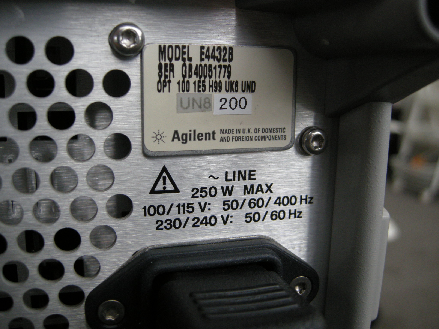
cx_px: 220
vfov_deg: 40.7
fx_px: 444
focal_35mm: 35
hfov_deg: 52.6
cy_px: 164
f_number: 2.7
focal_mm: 7.5
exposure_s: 1/130
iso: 203
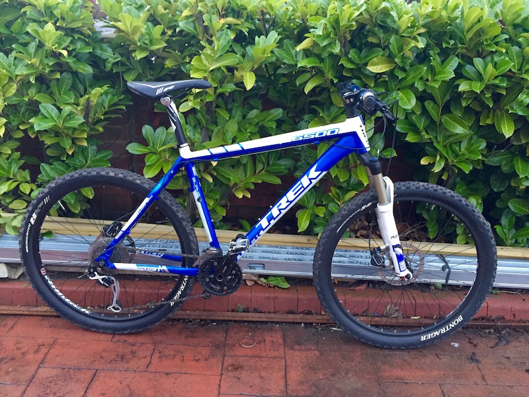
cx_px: 264
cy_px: 198
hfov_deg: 61.7
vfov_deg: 48.2
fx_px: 443
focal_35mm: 29
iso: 200
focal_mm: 4.15
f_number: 2.2
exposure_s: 1/33
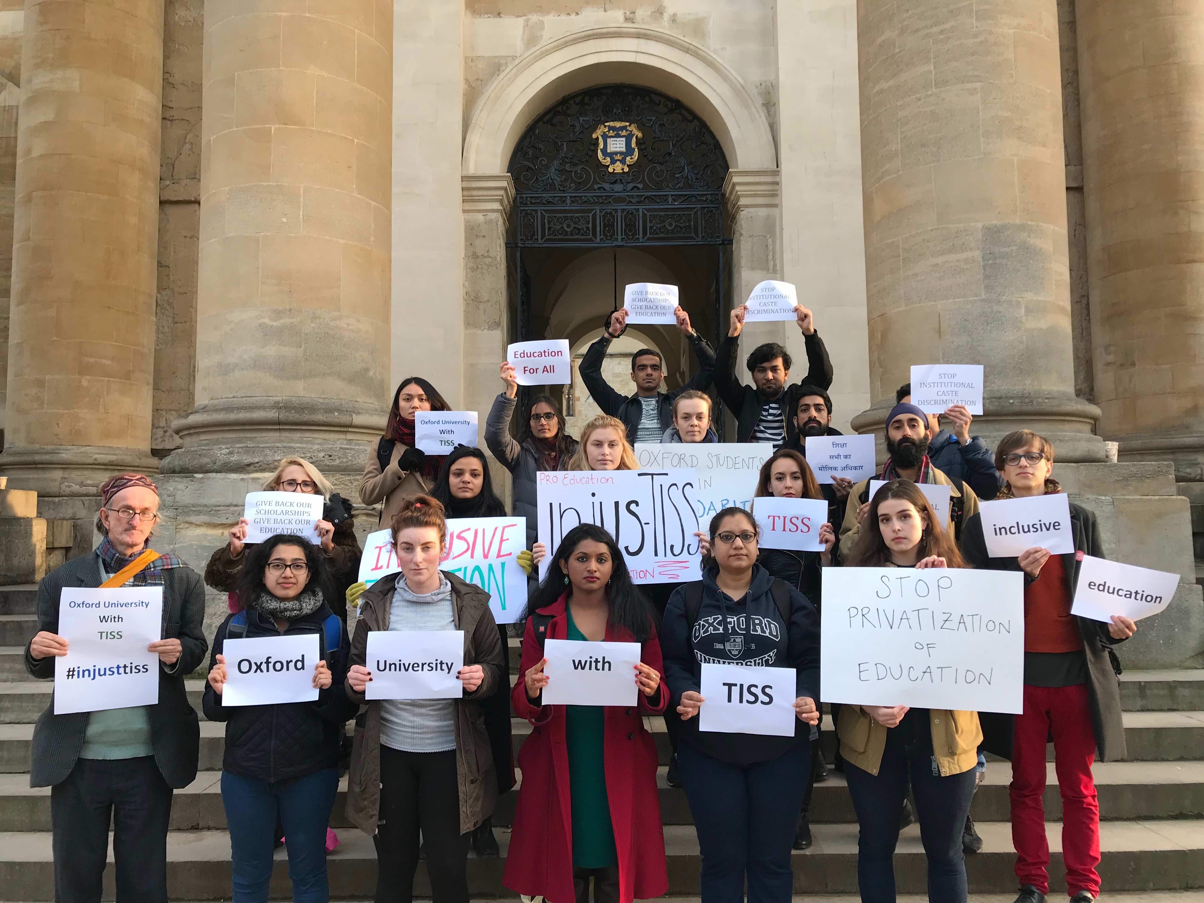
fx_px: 974
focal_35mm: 28
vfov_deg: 49.7
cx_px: 602
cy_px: 452
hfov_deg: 63.4
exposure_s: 1/114
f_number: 1.8
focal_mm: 3.99
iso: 20
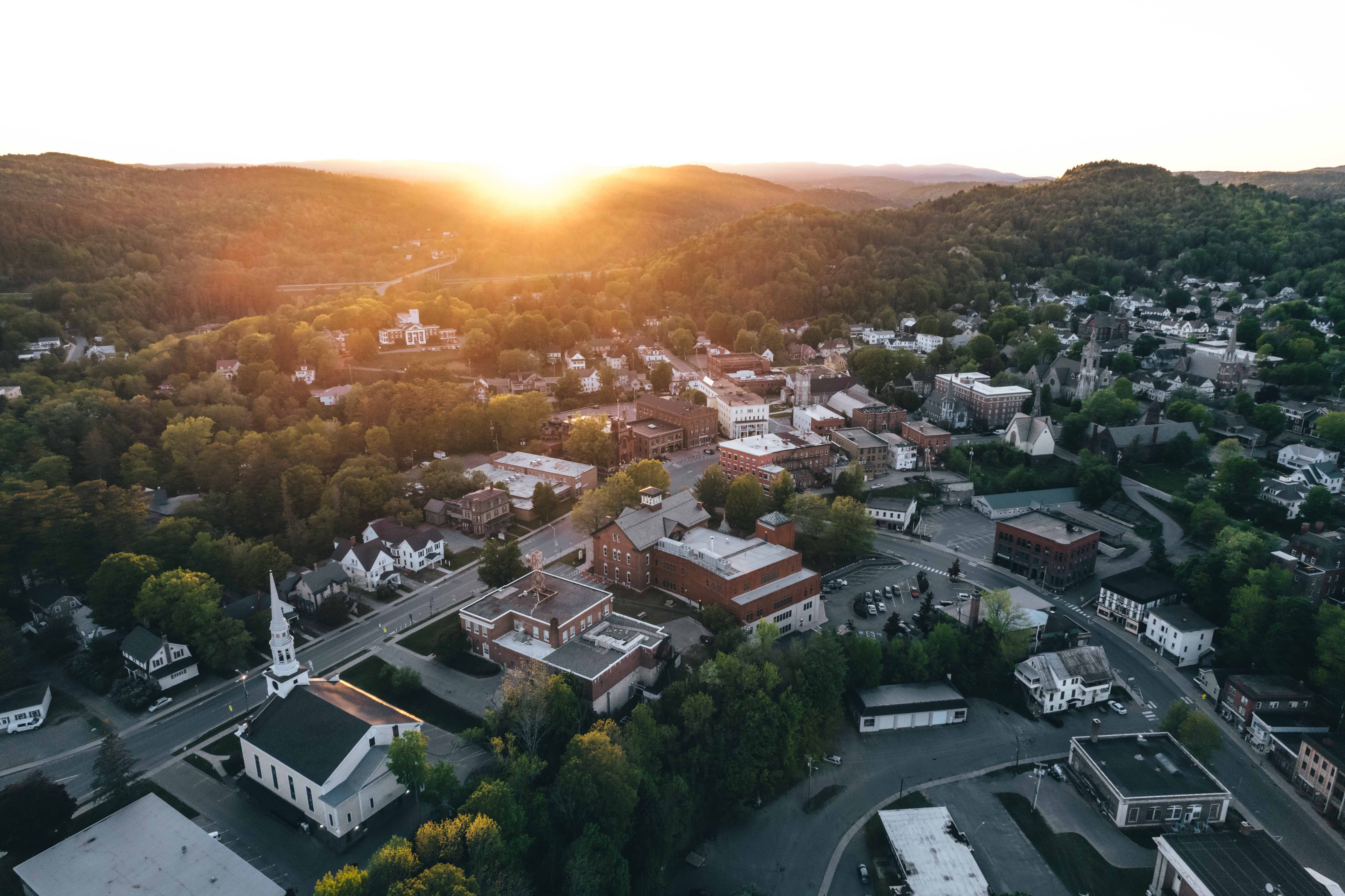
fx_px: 822
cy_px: 448
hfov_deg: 78.6
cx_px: 672
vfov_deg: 57.2
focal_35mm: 22
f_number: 2.8
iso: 100
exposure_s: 1/350
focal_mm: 8.38
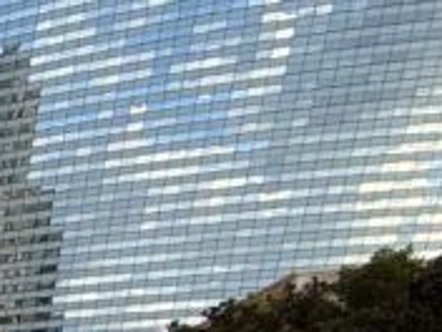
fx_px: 1098
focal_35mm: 86
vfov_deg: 13.2
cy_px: 777
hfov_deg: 12.4
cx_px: -804
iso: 50
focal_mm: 2.22
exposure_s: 1/166
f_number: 2.2
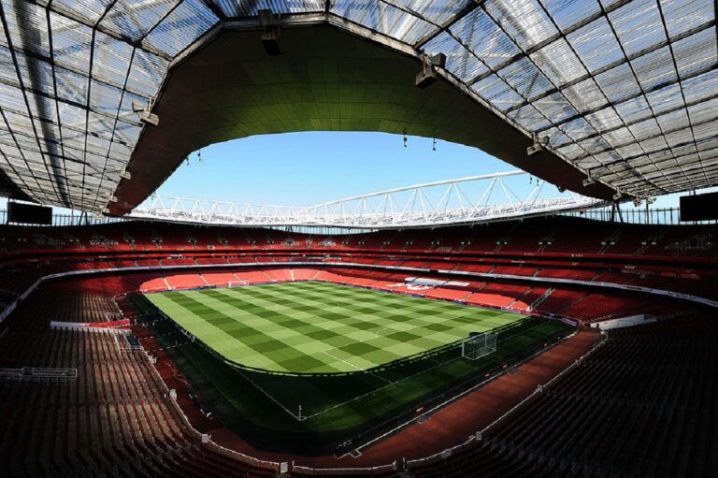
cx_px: 359
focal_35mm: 16
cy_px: 239
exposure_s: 1/250
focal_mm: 16
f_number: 9
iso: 200
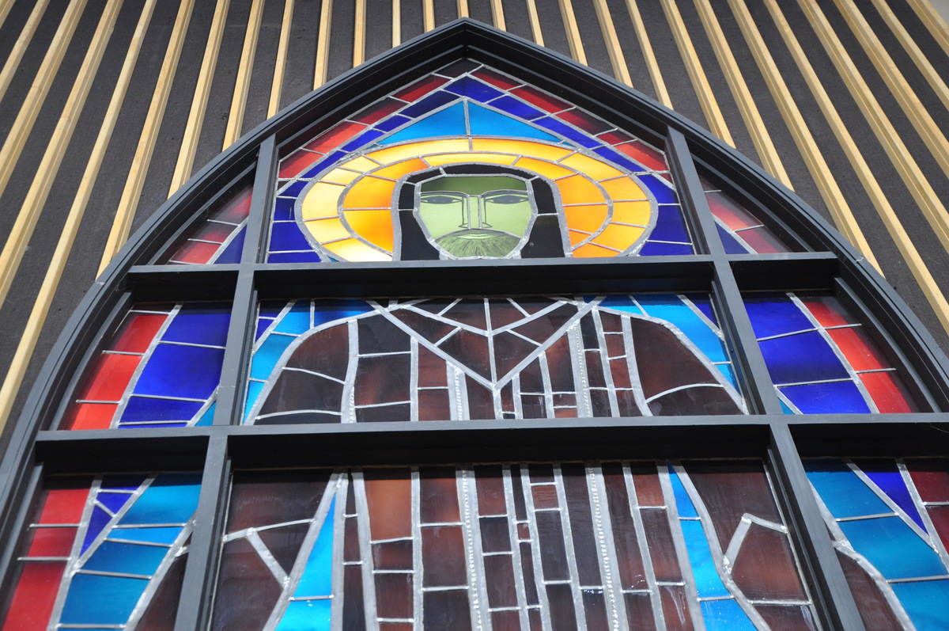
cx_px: 474
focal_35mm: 68
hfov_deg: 29.9
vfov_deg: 20.1
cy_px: 316
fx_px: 1777
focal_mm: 45
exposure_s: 1/15
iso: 720
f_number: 4.8
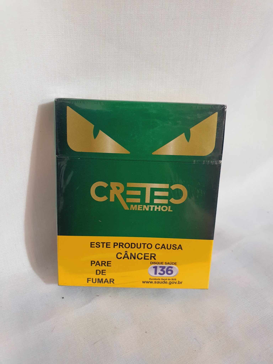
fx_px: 273
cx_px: 136
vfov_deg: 67.3
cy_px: 182
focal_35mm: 26
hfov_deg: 53.1
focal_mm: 4.3
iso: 250
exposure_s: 1/40
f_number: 2.4
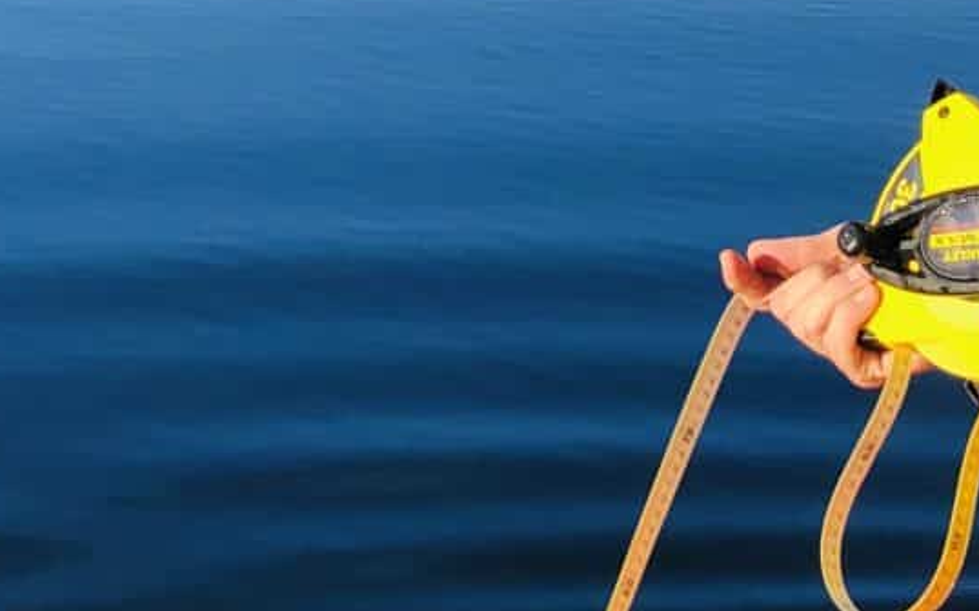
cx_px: 413
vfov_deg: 12.1
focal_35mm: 106
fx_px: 2828
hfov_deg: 19.6
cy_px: -56
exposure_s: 1/1230
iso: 20
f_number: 1.8
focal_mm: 4
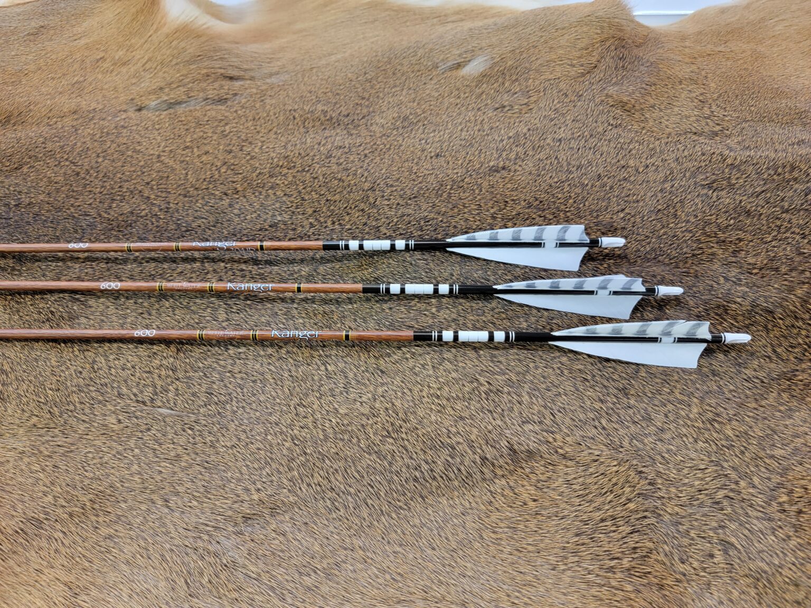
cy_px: 304
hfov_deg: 71.6
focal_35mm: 24
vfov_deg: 56.8
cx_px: 406
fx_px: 562
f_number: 1.8
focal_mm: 6.7
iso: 160
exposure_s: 1/60
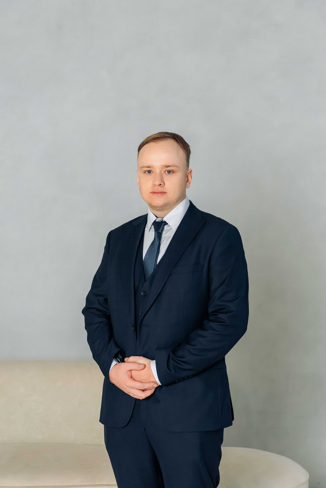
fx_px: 950
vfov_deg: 28.8
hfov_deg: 19.5
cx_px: 163
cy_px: 244
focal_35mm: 70
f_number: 4.8
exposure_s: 1/180
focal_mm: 70
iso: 2500
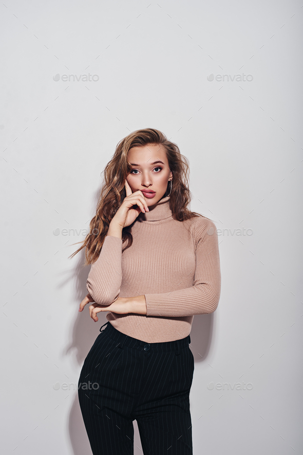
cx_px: 152
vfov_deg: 39.6
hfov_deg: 27.0
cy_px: 228
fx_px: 631
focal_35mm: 50
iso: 100
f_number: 8
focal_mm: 50
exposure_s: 1/160
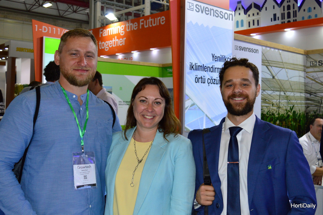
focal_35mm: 39
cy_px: 108
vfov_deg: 34.3
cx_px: 162
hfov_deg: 49.5
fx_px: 350
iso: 560
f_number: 5.6
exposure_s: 1/125
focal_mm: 26
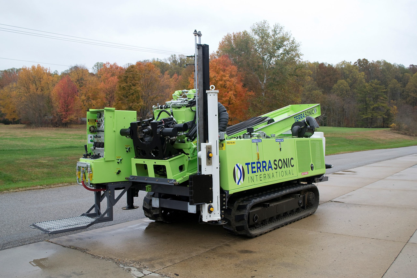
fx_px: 382
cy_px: 139
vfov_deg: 40.0
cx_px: 208
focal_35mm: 33
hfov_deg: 57.2
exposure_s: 1/400
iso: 200
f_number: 4.5
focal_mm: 22
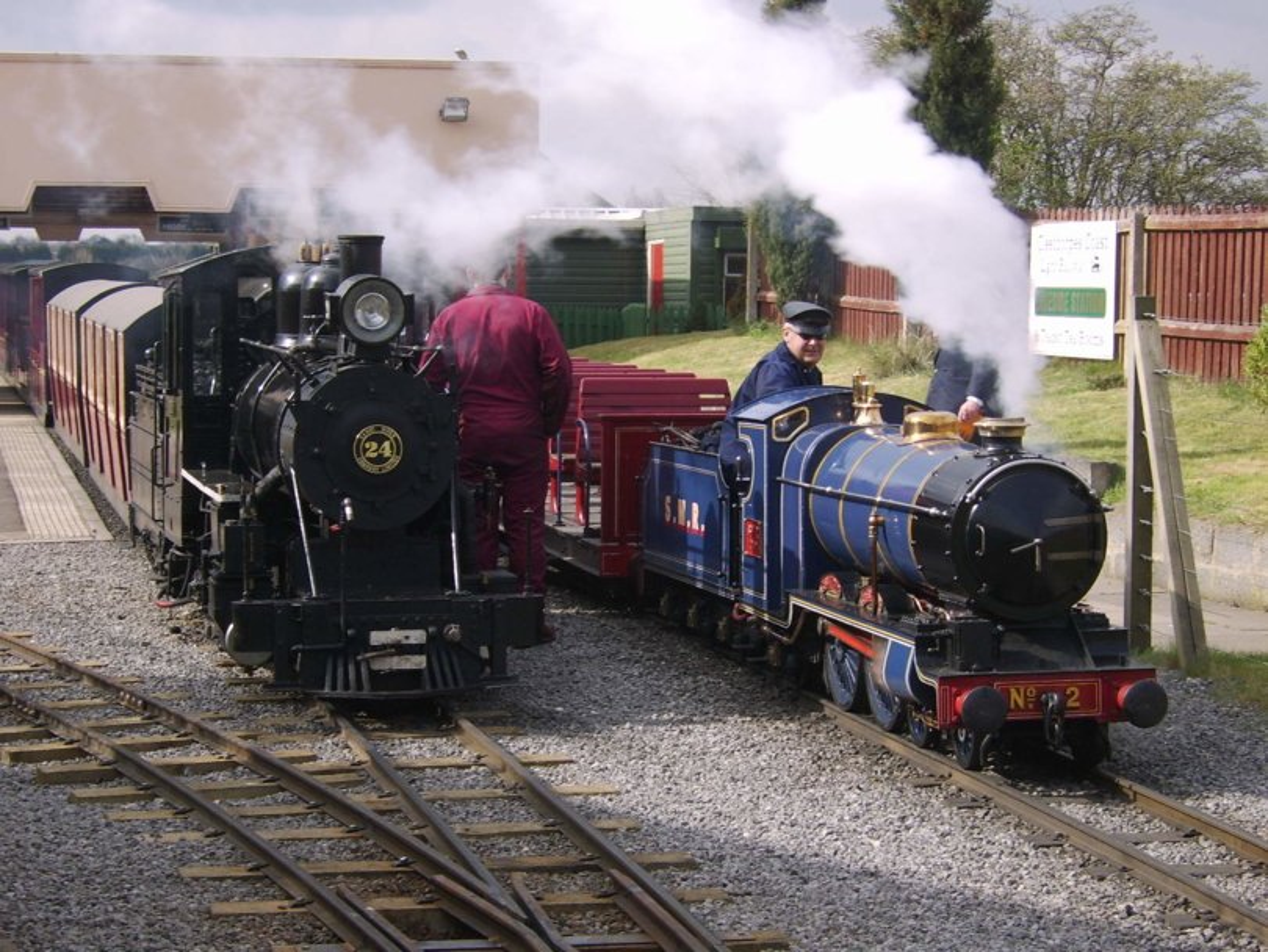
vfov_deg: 21.0
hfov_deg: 27.8
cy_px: 476
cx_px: 634
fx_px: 2565
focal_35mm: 70
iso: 71
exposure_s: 1/192
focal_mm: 18.38
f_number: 5.6
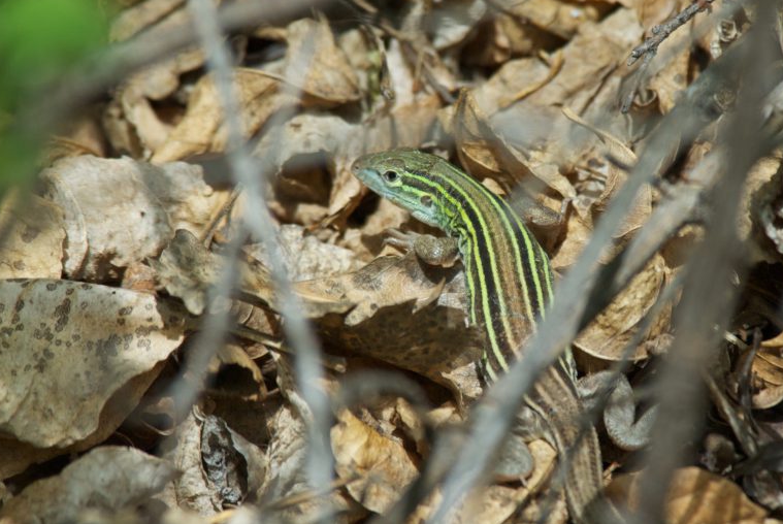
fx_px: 13653
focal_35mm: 627
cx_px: 512
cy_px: 230
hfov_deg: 3.3
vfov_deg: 2.2
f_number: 7.1
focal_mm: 310
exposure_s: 1/1000
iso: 400
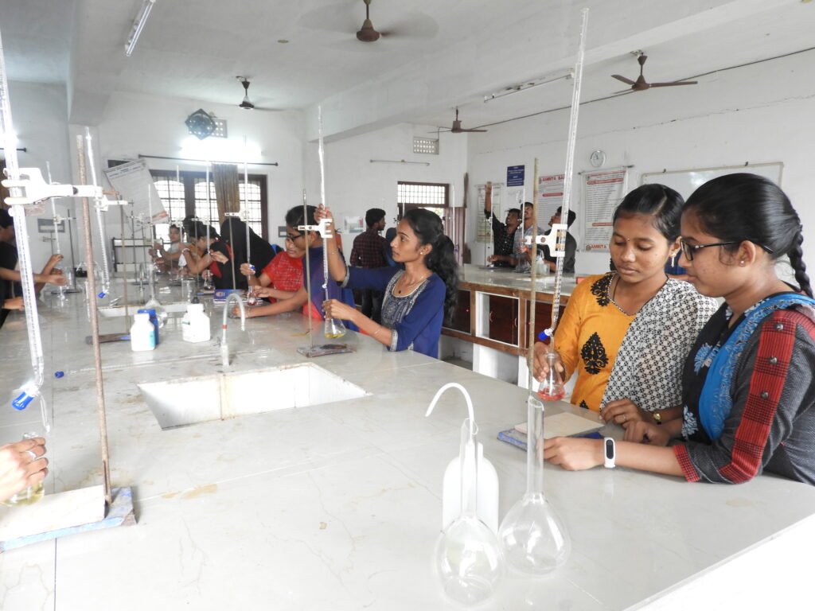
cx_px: 408
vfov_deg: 56.8
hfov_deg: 71.6
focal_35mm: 24
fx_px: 565
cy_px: 306
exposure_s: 1/30
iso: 400
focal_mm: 4.3
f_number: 3.3
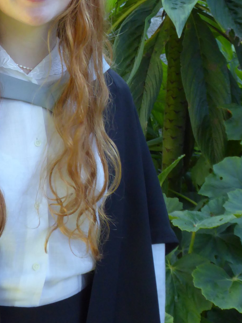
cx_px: 15
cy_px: 39
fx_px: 960
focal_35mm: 103
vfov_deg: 18.8
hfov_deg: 14.2
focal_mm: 8.4
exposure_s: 1/60
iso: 250
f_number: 4
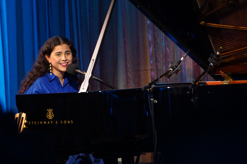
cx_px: 124
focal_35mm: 200
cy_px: 82
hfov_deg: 10.3
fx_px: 1372
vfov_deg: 6.9
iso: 2000
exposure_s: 1/200
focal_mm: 200
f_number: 3.2
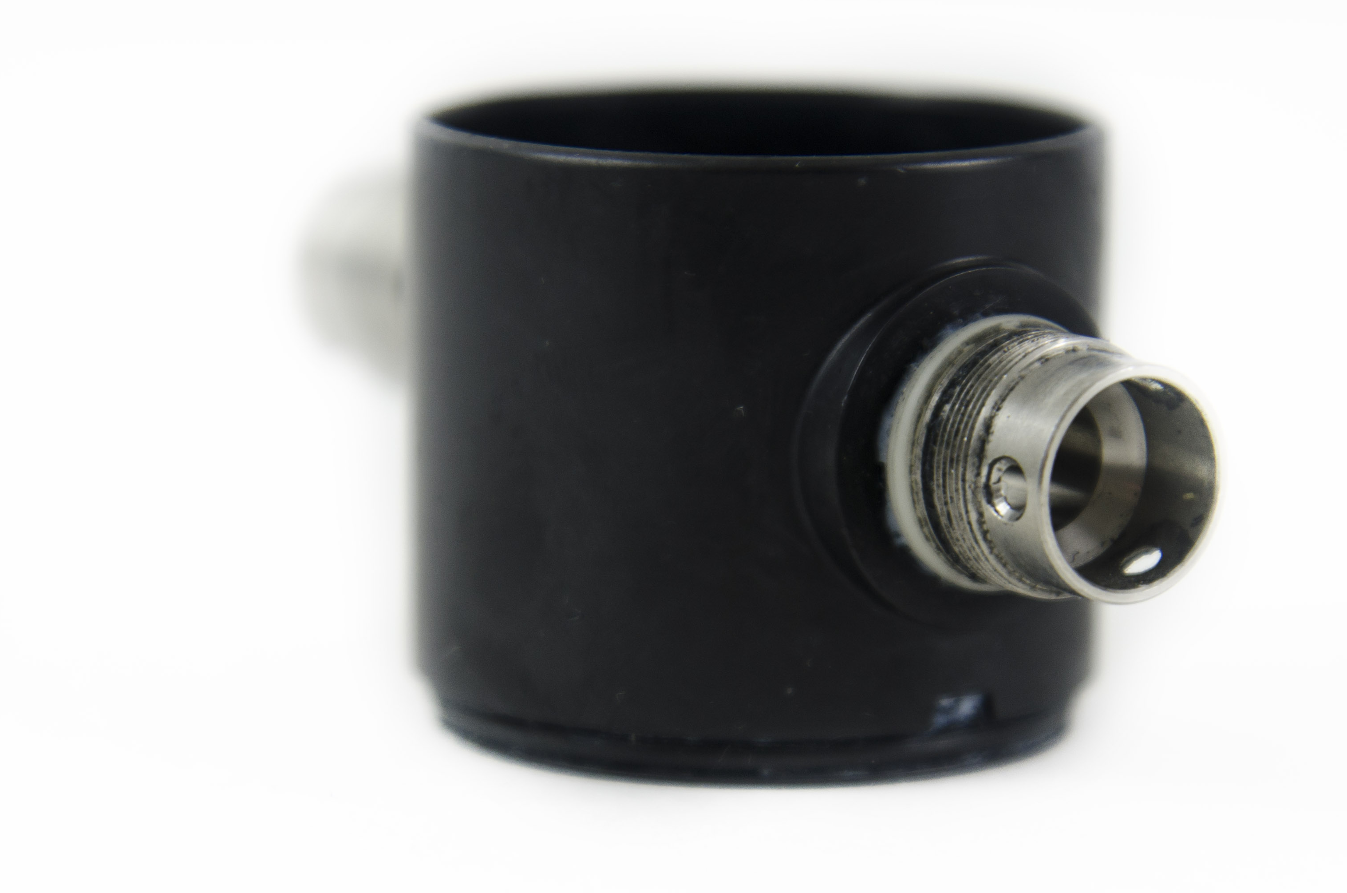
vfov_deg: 6.8
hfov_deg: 10.2
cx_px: 744
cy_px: 591
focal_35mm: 202
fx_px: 7536
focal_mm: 85
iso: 100
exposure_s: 1/20
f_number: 4.5
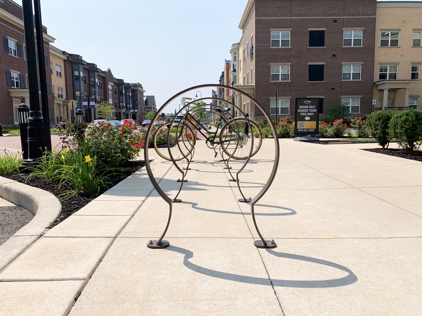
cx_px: 211
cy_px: 158
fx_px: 317
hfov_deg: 67.3
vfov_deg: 53.1
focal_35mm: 26
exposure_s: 1/4274
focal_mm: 4.25
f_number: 1.8
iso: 25
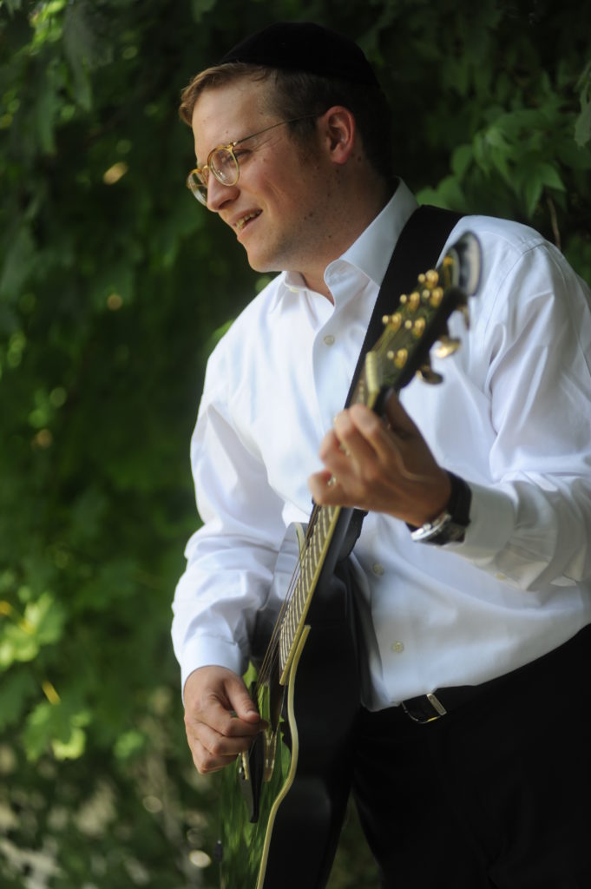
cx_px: 296
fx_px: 1973
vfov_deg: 25.4
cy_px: 444
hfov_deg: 17.0
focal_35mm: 80
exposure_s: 1/640
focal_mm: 80
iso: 200
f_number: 2.8
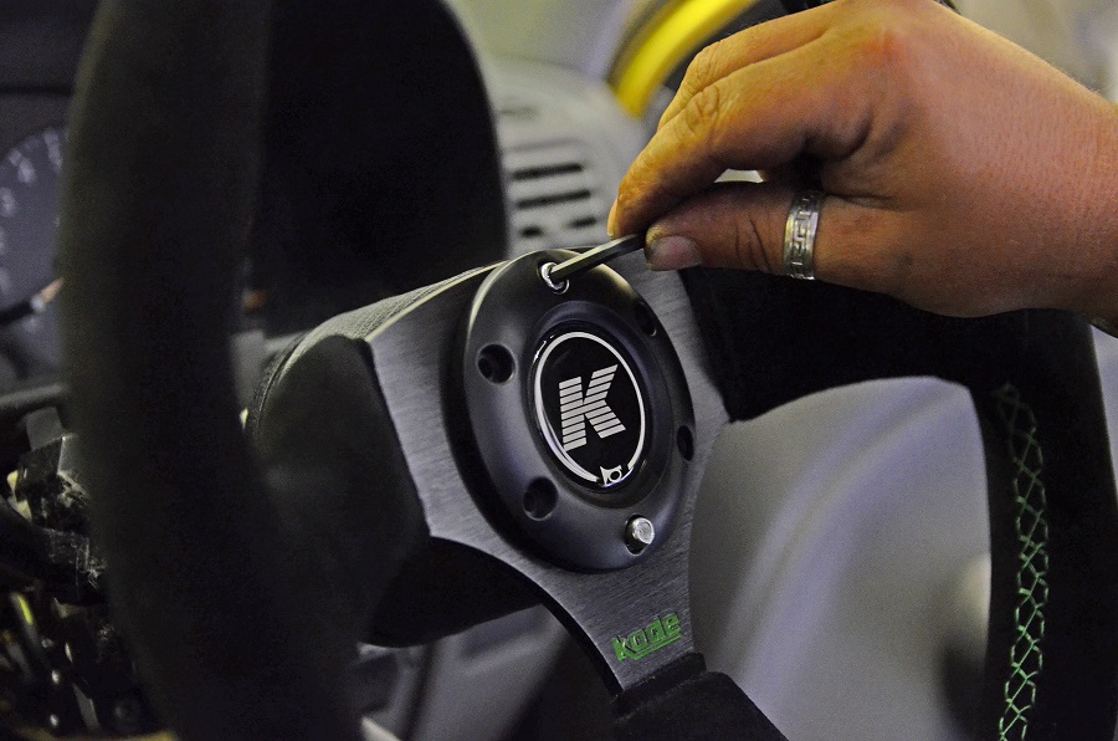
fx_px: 2324
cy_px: 370
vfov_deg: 18.1
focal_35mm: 75
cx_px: 559
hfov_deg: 27.0
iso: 2000
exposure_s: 1/40
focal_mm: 50
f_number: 2.8
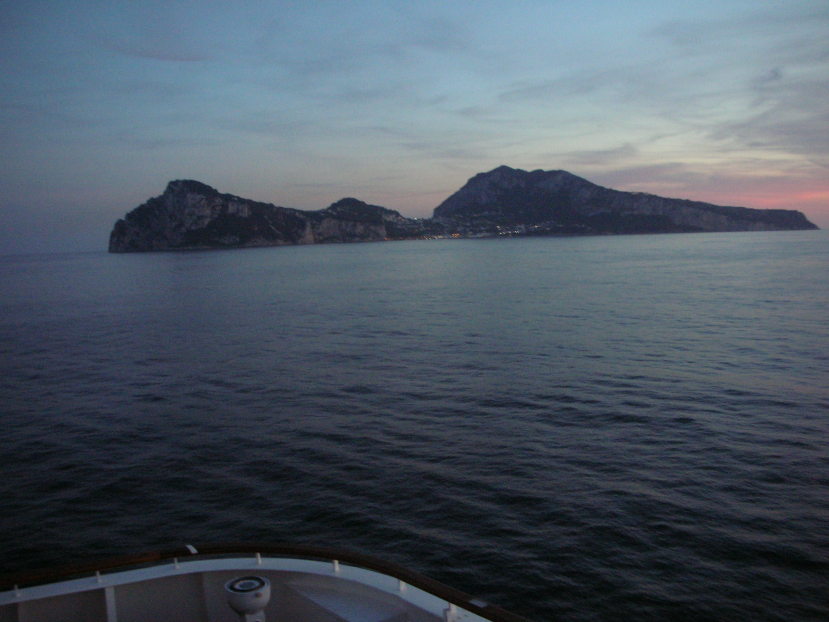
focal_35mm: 35
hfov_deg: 52.6
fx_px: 838
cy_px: 311
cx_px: 414
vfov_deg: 40.7
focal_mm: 5.8
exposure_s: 1/23.5
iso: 200
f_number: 3
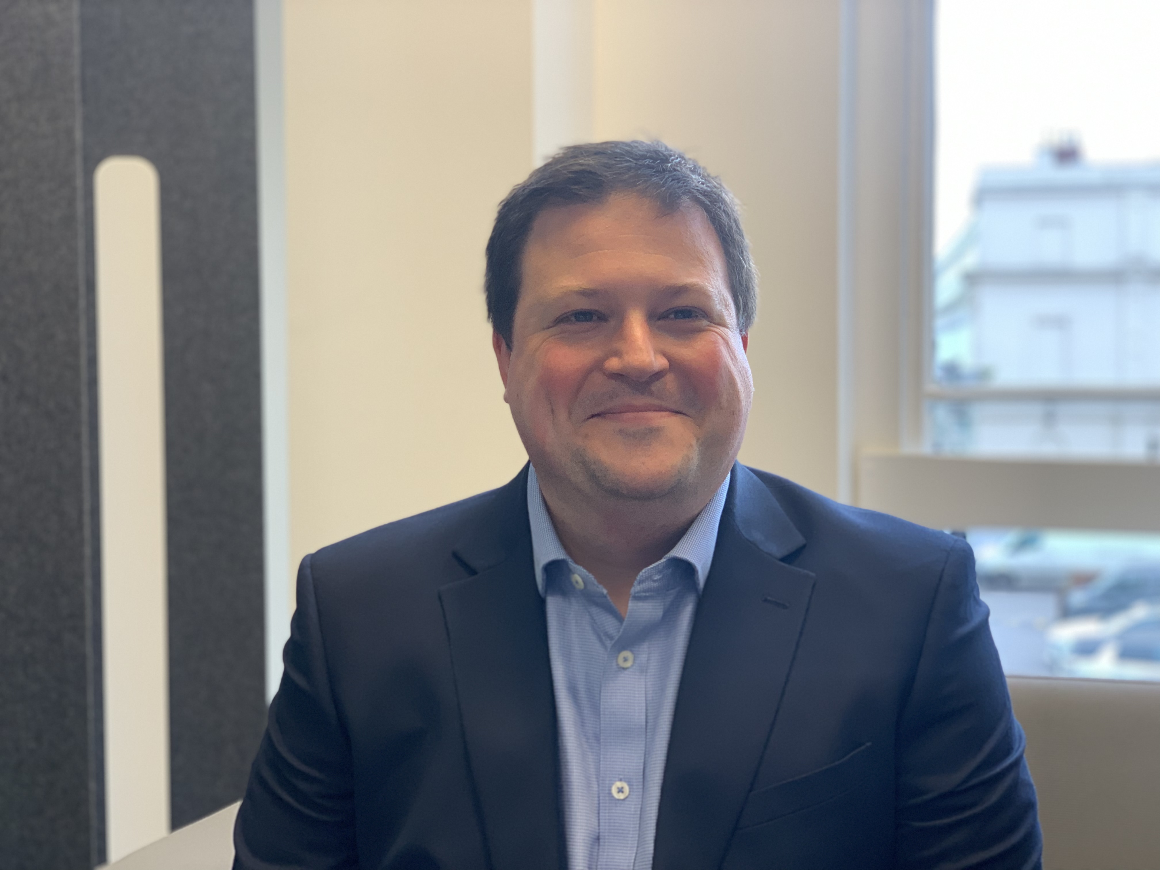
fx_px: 1743
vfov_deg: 28.0
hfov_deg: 36.8
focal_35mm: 52
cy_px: 435
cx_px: 580
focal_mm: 6
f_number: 2.4
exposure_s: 1/50
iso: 80
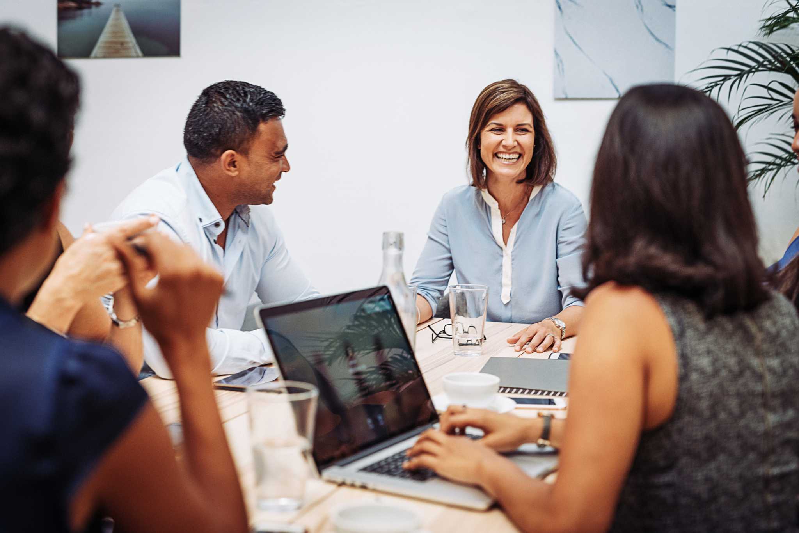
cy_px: 266
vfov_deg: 27.0
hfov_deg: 39.6
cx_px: 400
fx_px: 1110
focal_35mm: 50
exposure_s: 1/160
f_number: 2.5
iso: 800
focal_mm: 50
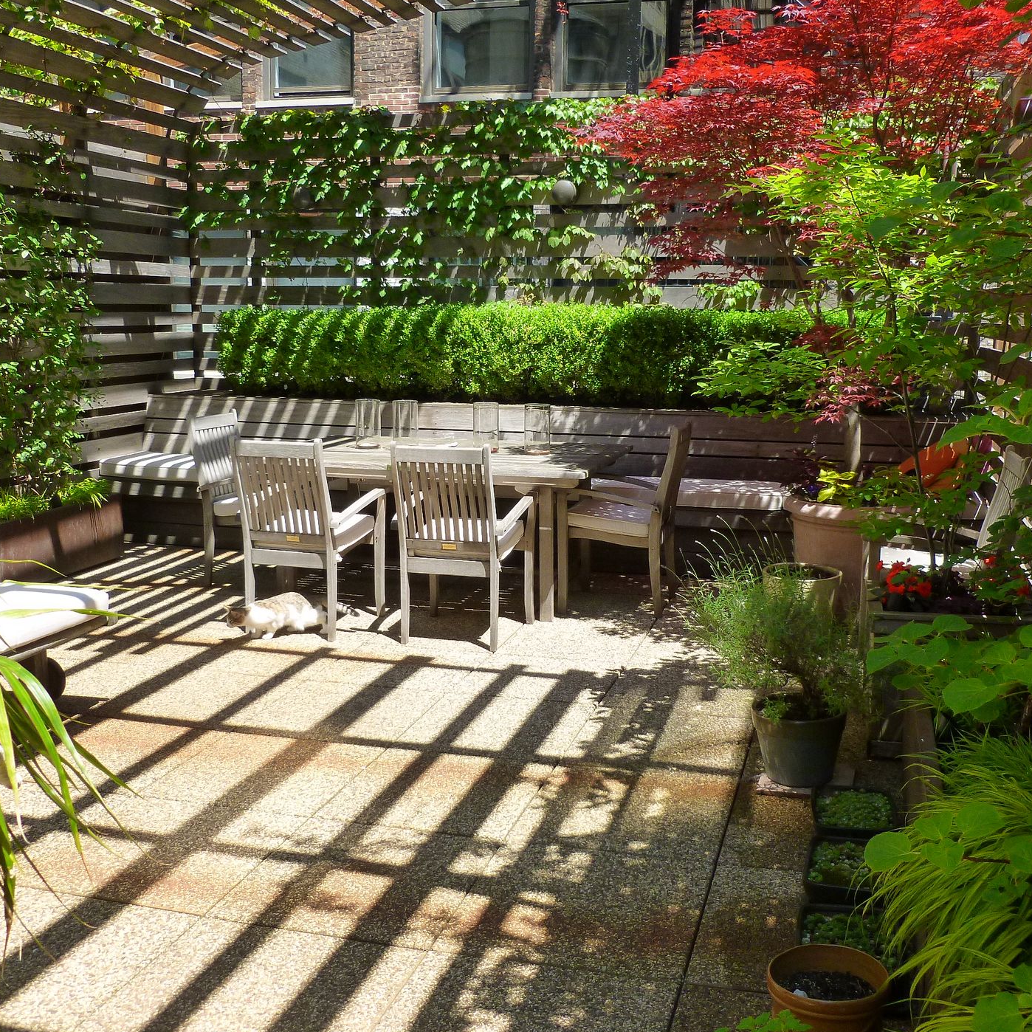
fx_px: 1147
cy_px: 506
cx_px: 544
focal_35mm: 34
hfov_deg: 48.4
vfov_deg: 48.4
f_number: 3.3
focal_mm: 5
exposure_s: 1/400
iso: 160
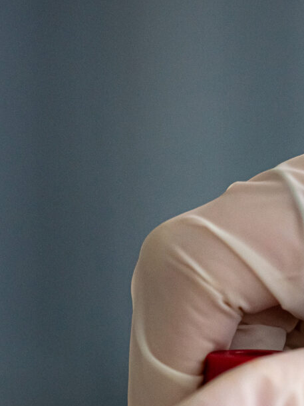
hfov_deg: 3.3
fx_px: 5326
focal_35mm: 455
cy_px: 511
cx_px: 261
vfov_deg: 4.3
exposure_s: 1/320
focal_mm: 150
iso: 1000
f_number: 4
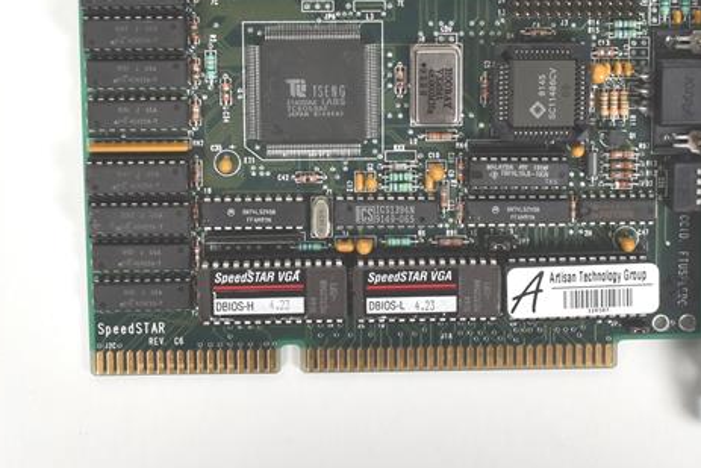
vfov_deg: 37.8
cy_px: 192
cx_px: 410
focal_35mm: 35
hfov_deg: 54.1
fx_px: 682
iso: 100
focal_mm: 18
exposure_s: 1/200
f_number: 10
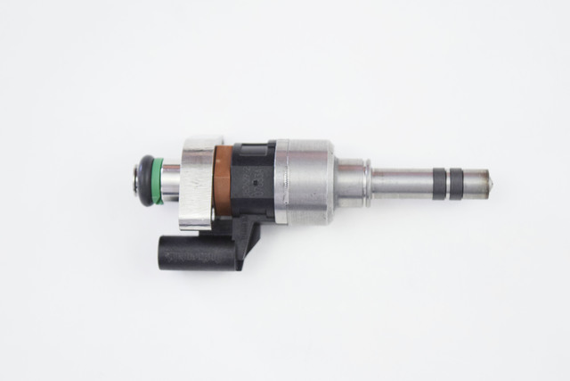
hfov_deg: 24.6
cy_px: 190
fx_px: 1306
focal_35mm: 82
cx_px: 285
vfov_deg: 16.6
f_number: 5.6
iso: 1250
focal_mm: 55
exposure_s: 1/60
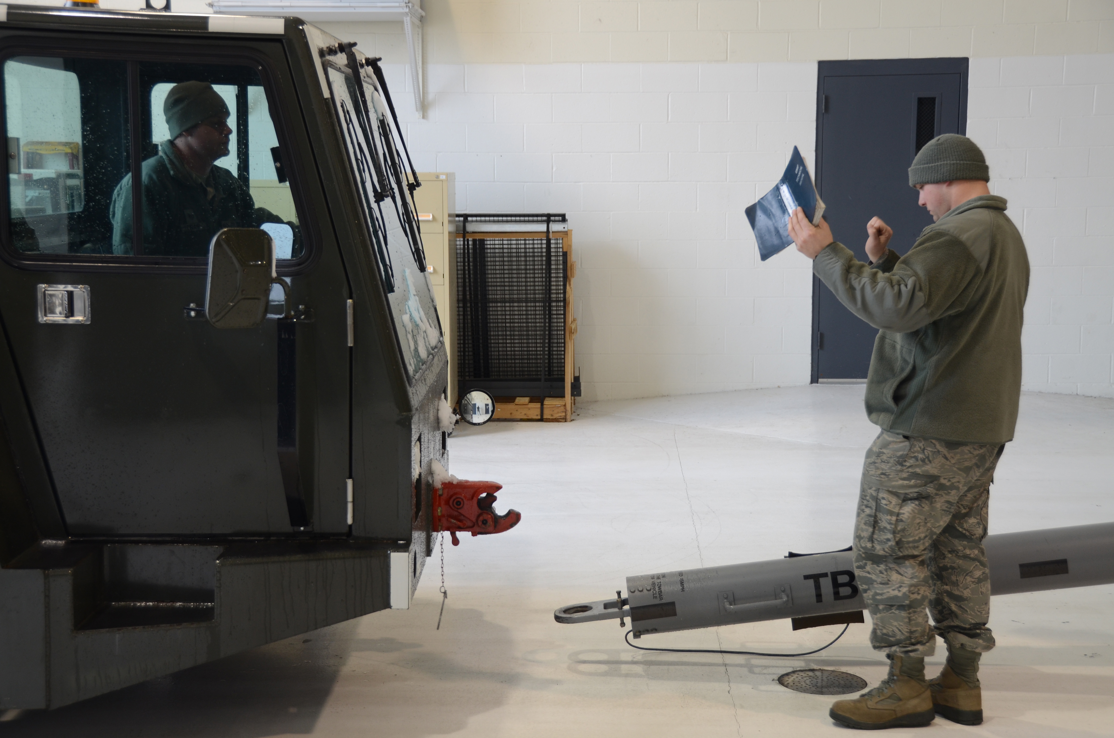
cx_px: 557
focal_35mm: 52
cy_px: 369
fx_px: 1621
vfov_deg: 25.6
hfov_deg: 37.9
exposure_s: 1/80
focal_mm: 35
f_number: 4.5
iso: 320
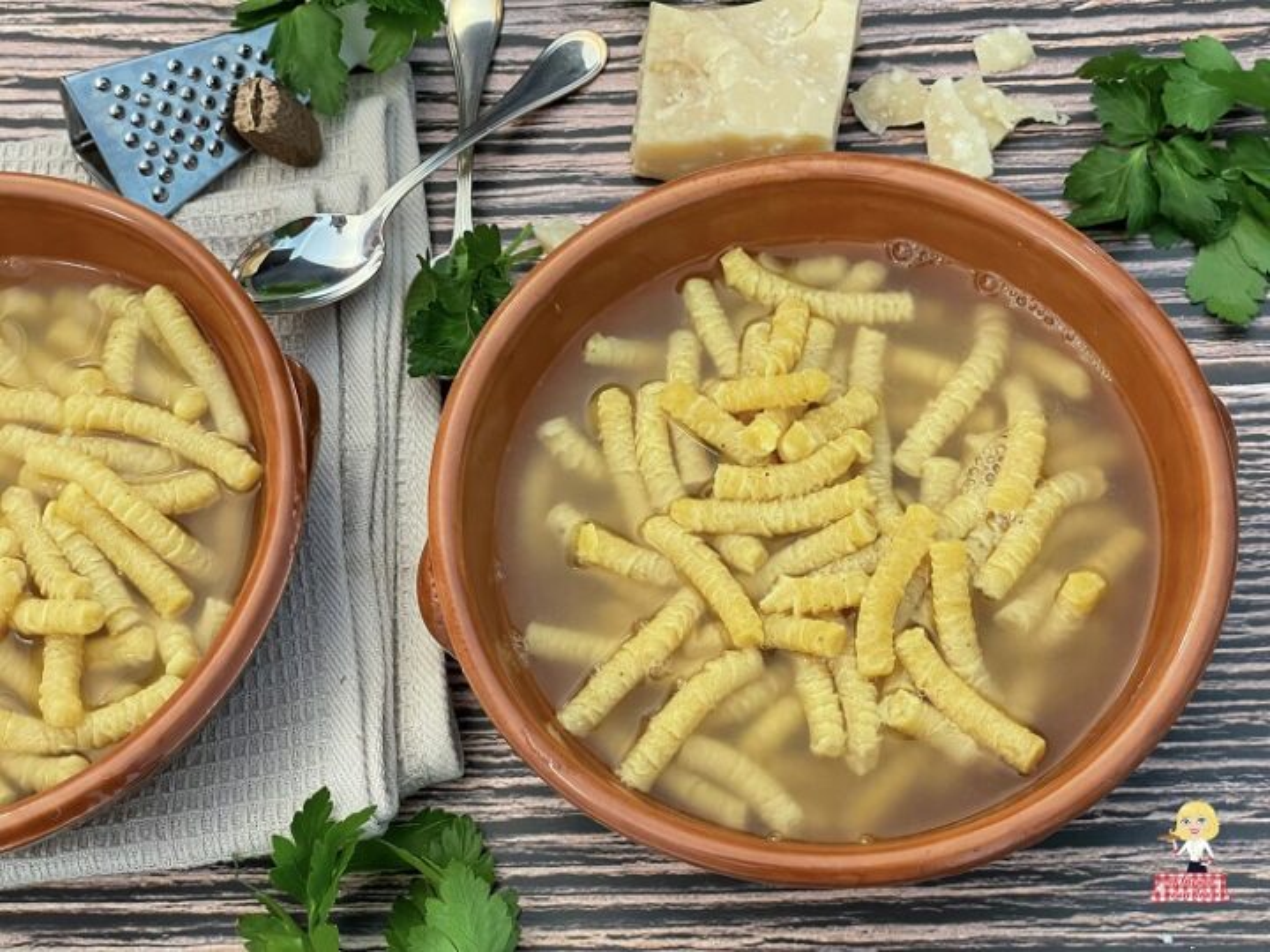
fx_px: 1908
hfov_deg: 36.8
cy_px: 476
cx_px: 635
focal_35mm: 52
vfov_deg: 28.0
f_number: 2
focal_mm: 6
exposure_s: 1/50
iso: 250
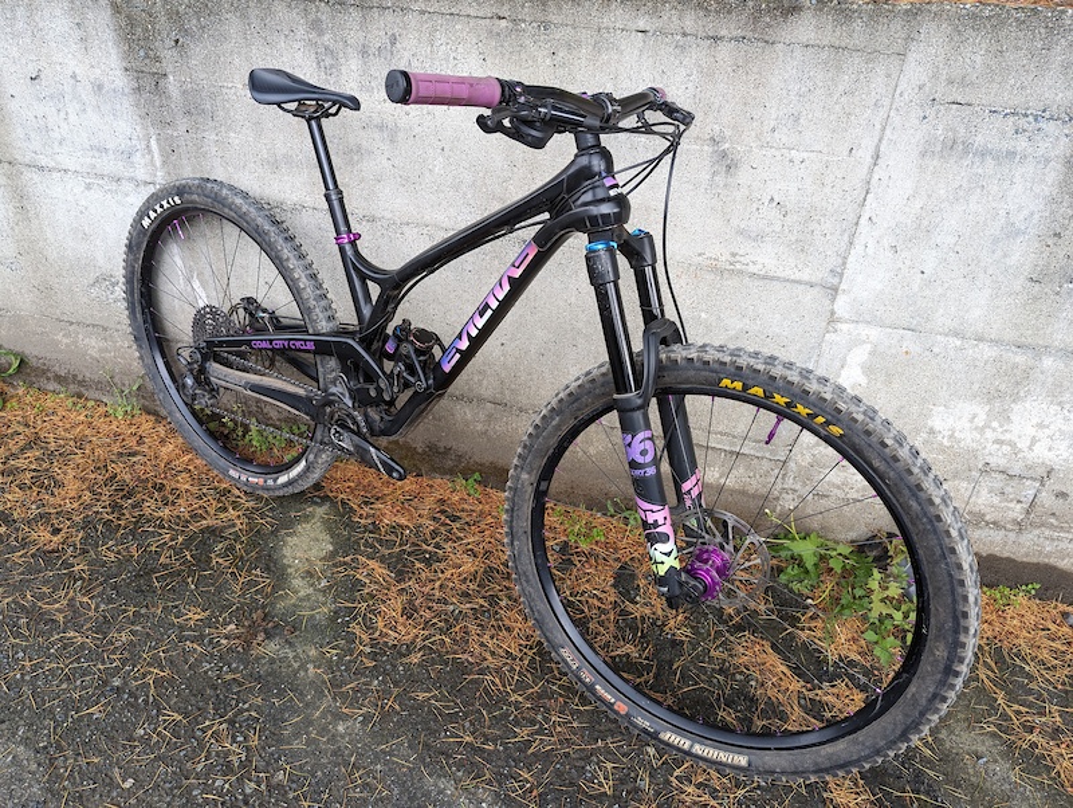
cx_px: 536
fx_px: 745
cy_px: 404
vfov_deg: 56.9
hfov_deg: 71.5
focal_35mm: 24
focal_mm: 6.81
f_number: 1.85
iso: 45
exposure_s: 1/43.3
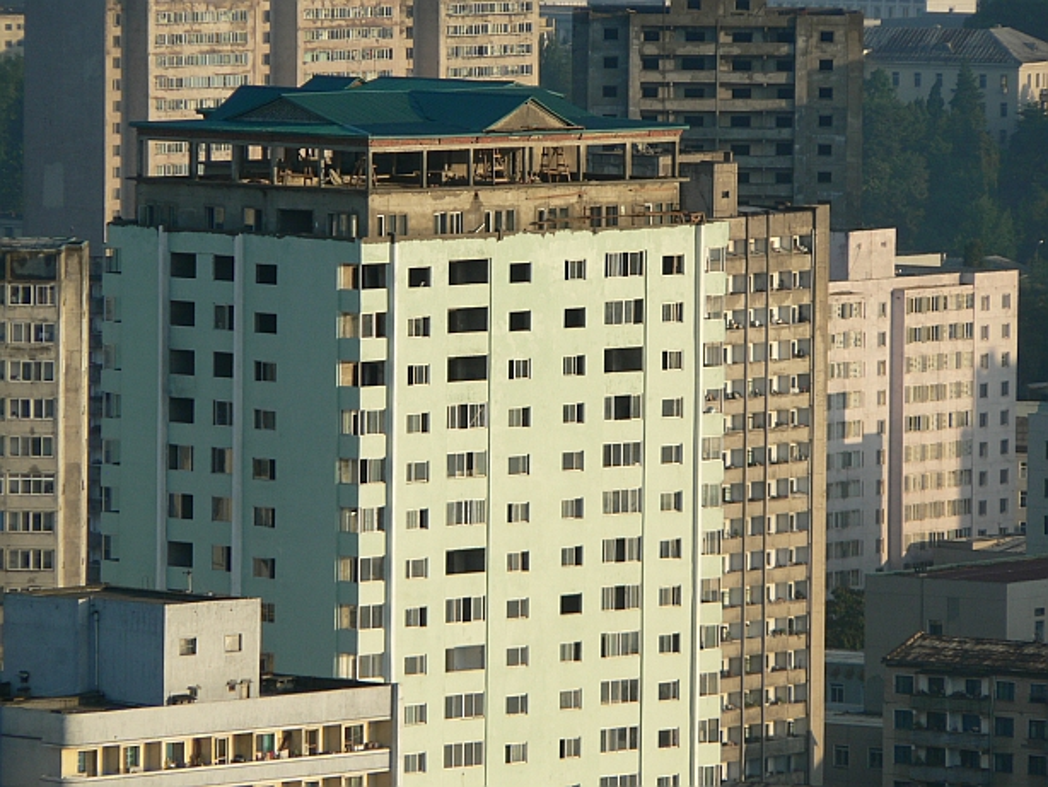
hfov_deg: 5.3
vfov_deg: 4.0
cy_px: 394
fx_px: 11267
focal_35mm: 372
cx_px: 524
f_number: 4
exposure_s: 1/400
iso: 80
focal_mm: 62
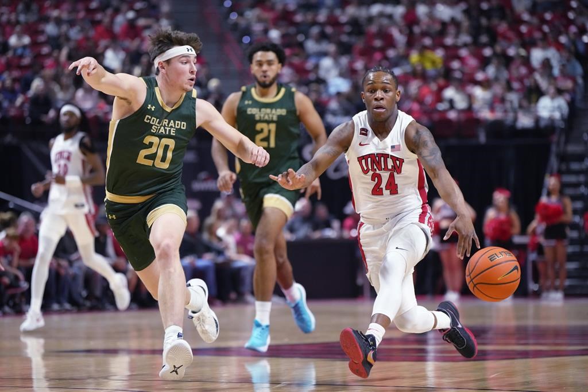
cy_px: 196
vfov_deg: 9.8
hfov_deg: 14.7
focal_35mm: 140
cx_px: 294
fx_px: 2287
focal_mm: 140
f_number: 2.8
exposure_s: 1/1600
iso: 5000
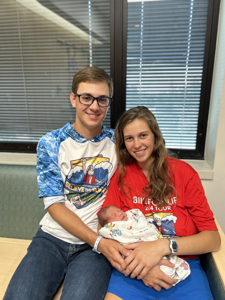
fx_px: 225
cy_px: 150
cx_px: 112
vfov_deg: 67.3
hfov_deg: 53.1
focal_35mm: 26
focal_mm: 5.7
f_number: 1.5
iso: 125
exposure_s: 1/120
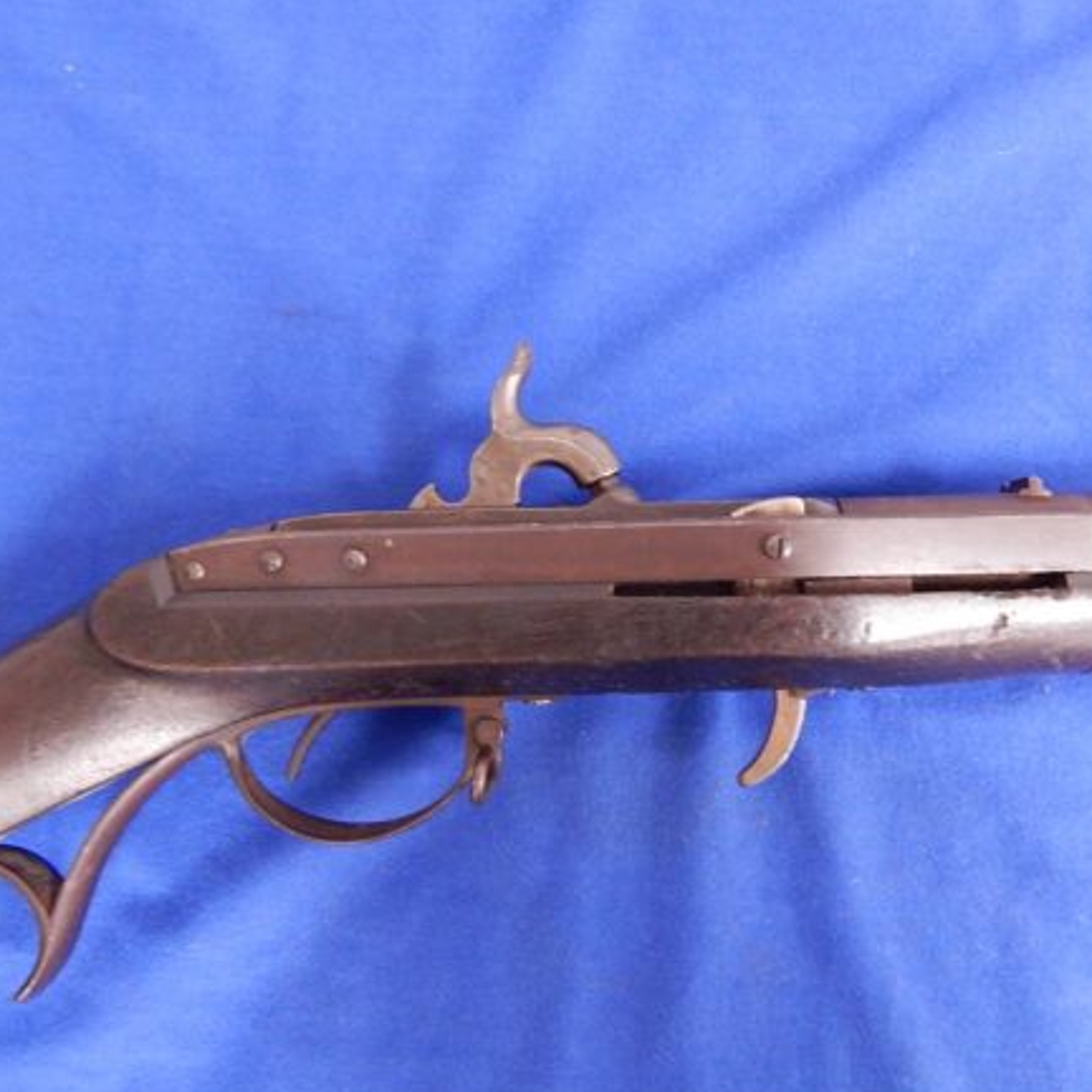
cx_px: 584
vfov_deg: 59.1
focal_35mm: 27
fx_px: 964
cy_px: 561
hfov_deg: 59.0
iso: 560
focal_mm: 4
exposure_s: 1/8
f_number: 3
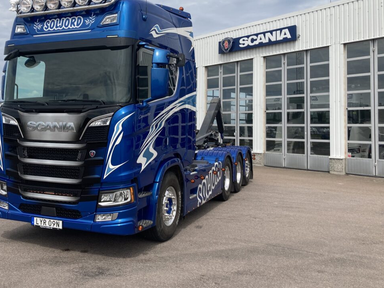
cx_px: 148
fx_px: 388
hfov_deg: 52.2
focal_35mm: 35
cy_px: 116
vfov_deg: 40.5
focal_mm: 3.99
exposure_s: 1/2525
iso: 20
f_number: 1.8
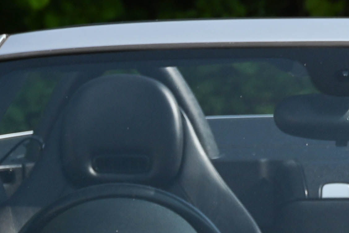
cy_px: 458
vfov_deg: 2.4
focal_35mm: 560
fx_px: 5431
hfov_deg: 3.7
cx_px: 361
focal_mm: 105
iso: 200
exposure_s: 1/640
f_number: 7.1
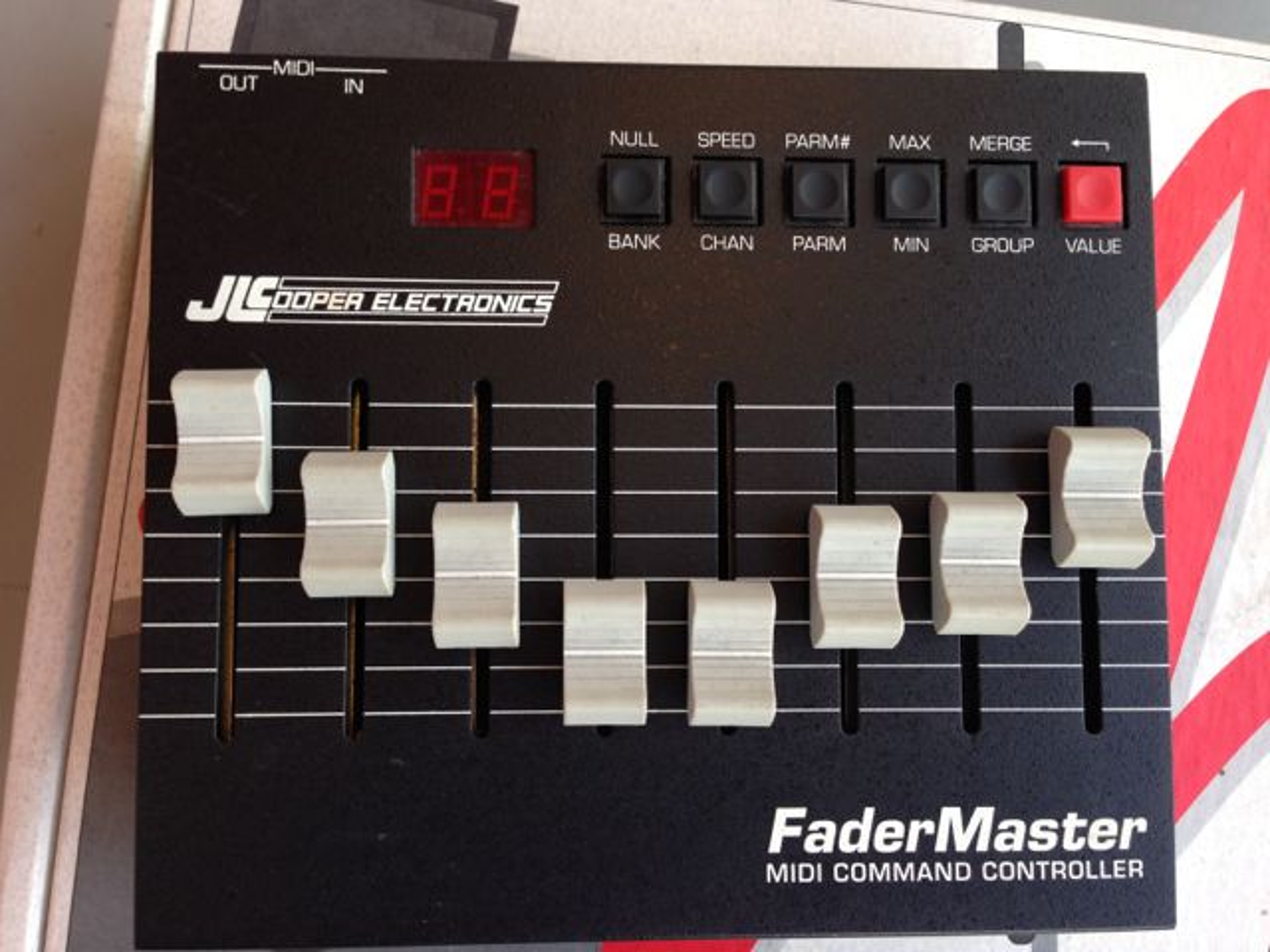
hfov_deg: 55.4
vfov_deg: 42.9
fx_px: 1211
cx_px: 635
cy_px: 476
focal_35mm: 33
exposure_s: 1/40
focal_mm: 4.12
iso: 50
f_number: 2.4
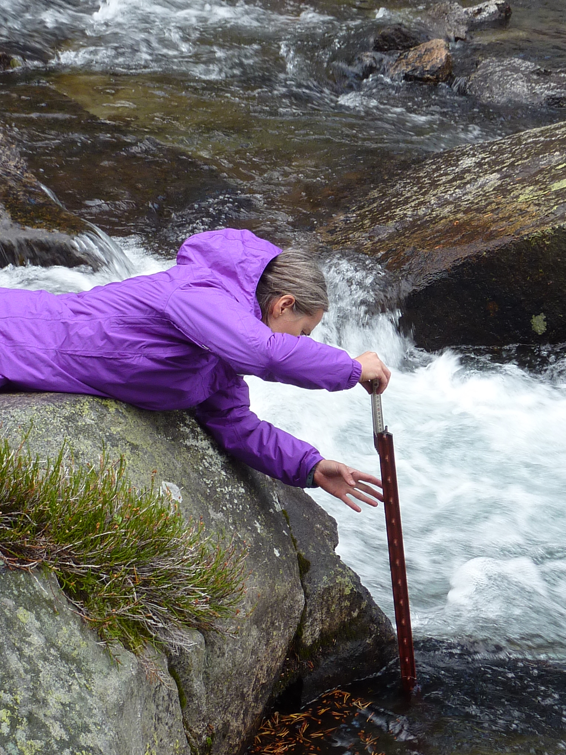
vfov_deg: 19.6
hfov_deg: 14.8
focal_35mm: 100
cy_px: 378
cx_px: 283
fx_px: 2180
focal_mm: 9.1
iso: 80
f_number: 3.9
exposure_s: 1/50
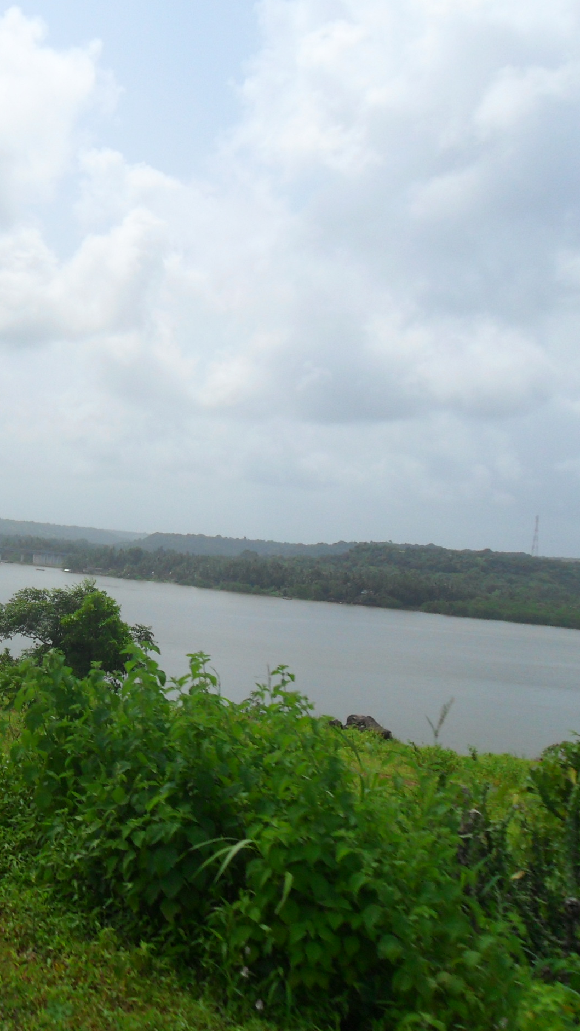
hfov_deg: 27.4
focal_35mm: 40
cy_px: 523
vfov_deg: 50.5
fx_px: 1094
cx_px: -47
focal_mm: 4.9
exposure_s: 1/250
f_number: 8.9
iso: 100
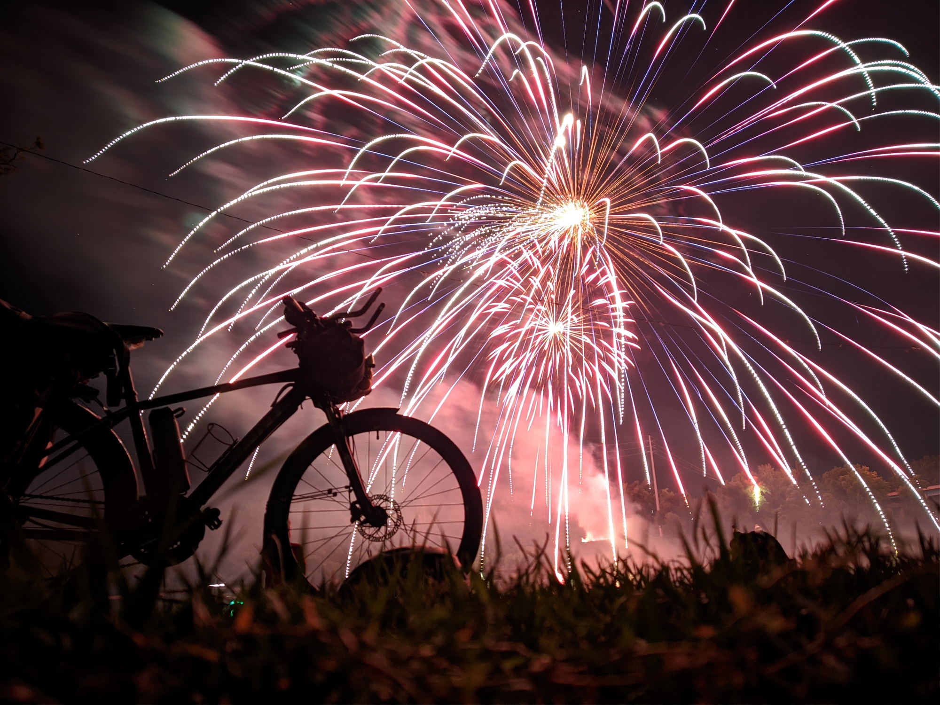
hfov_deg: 67.3
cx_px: 470
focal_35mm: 26
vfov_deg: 53.1
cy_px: 352
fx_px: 706
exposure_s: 11.9
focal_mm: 4.75
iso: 168
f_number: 1.65
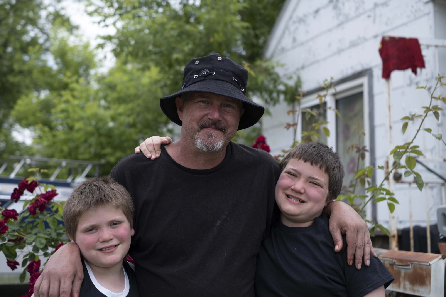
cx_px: 223
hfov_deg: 37.5
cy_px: 148
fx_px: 657
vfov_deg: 25.5
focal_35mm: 53
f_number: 2.5
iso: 200
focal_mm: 35
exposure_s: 1/1000
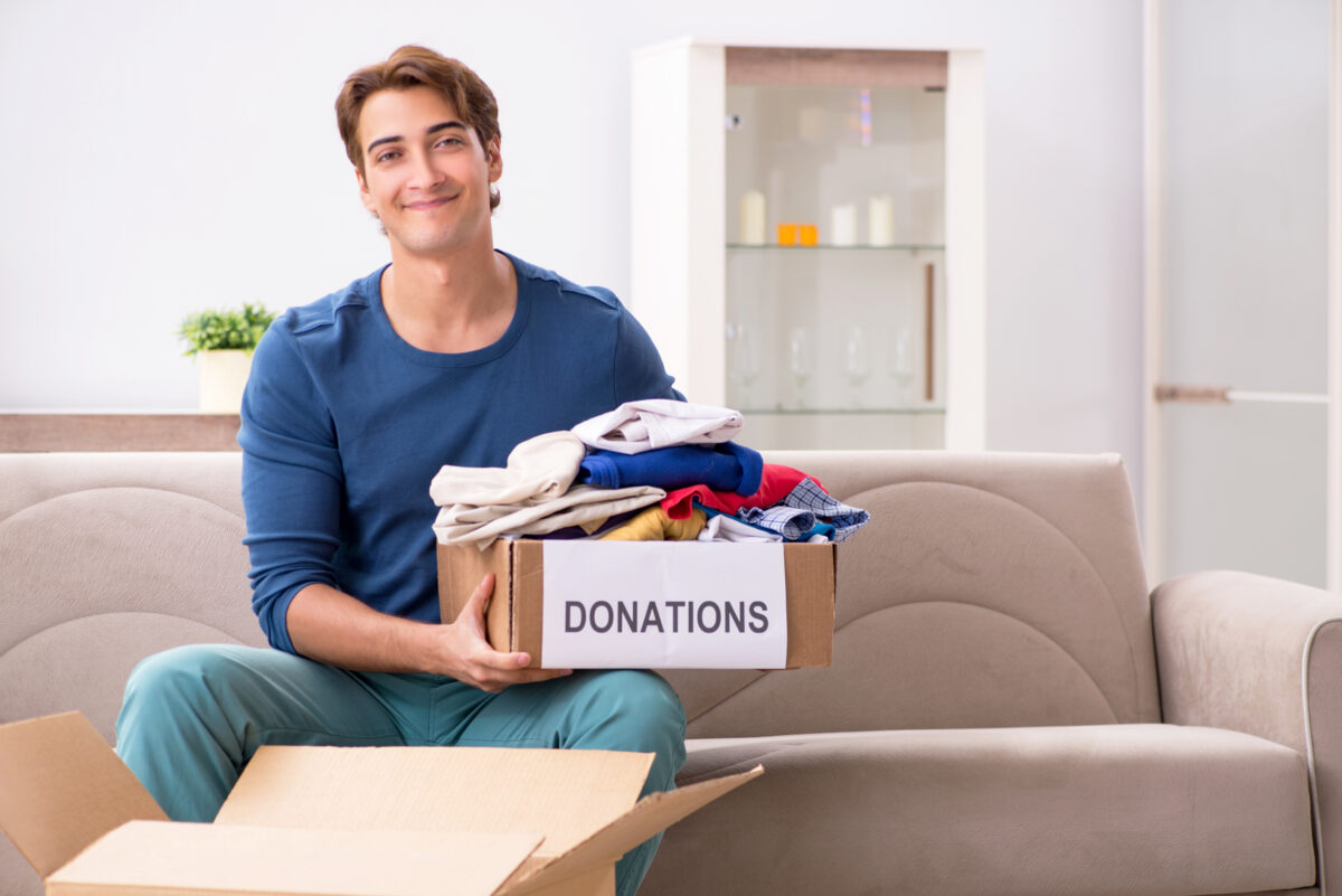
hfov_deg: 19.4
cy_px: 448
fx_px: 3915
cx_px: 671
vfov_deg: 13.1
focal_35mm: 105
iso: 100
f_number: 5
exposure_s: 1/100
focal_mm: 105
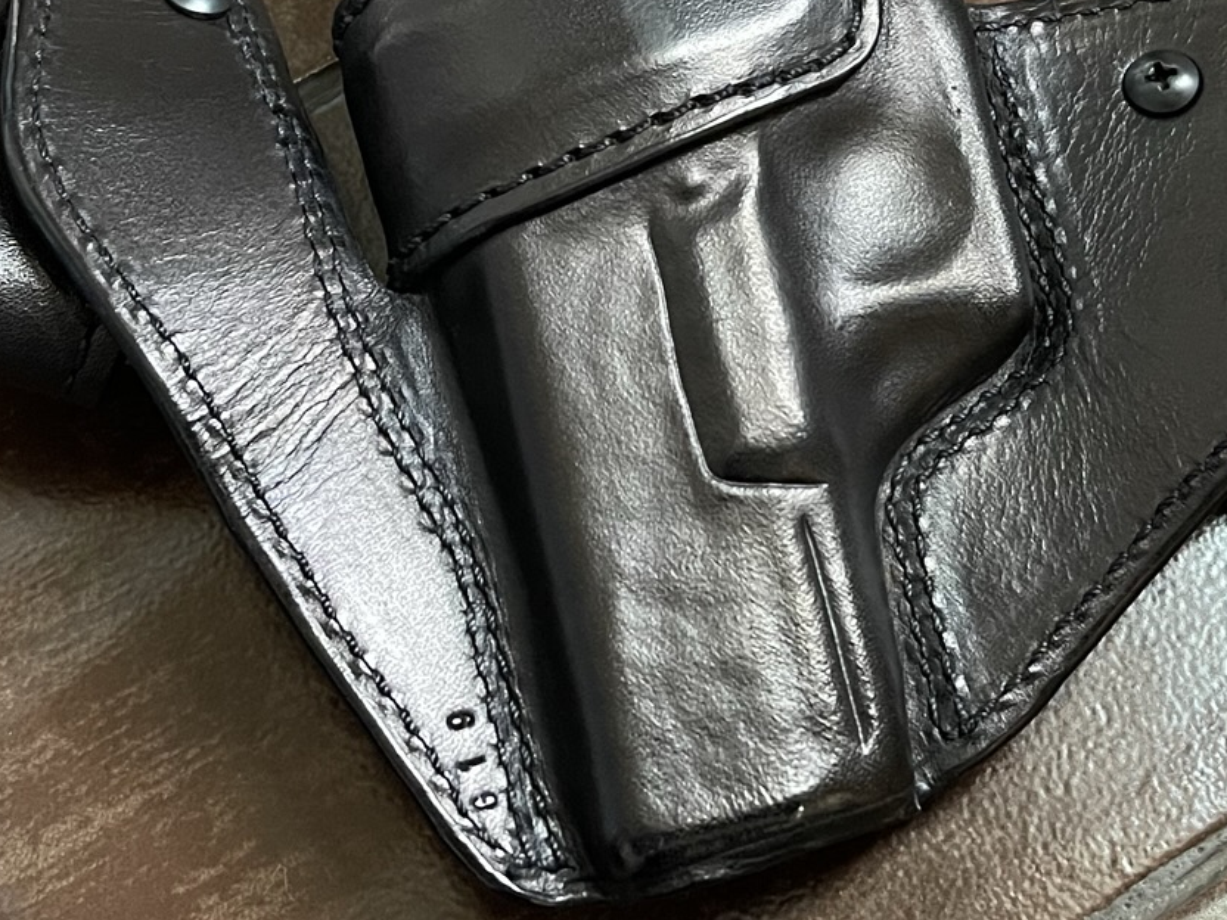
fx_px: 2269
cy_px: 192
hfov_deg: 30.3
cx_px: 652
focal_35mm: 64
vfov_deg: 22.6
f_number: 1.6
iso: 500
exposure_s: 1/40
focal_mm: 5.1
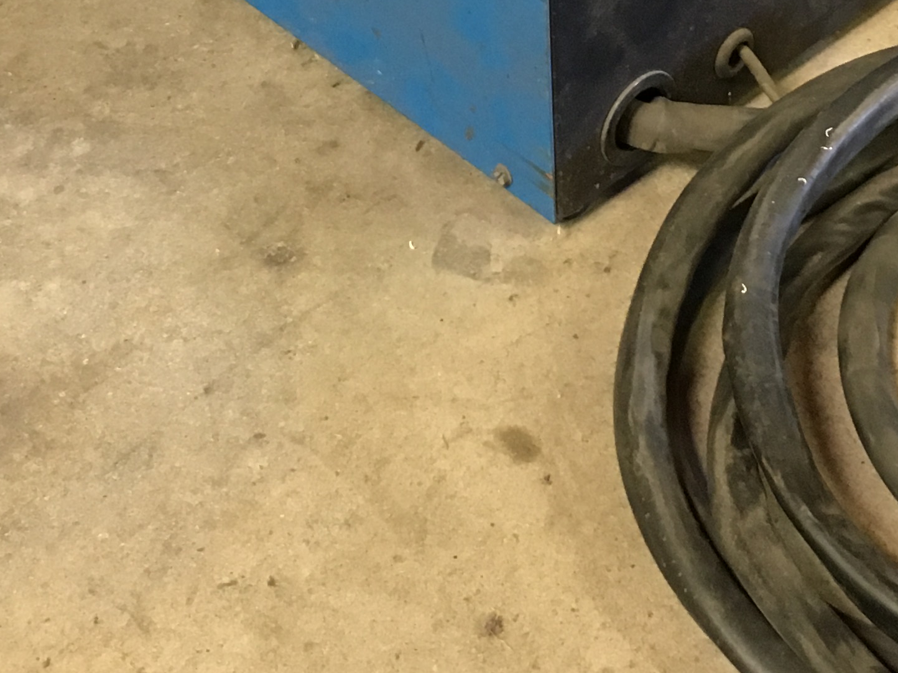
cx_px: 563
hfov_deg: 24.1
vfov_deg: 17.6
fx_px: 2101
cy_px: -60
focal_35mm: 81
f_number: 2.2
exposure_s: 1/17
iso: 200
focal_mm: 4.15
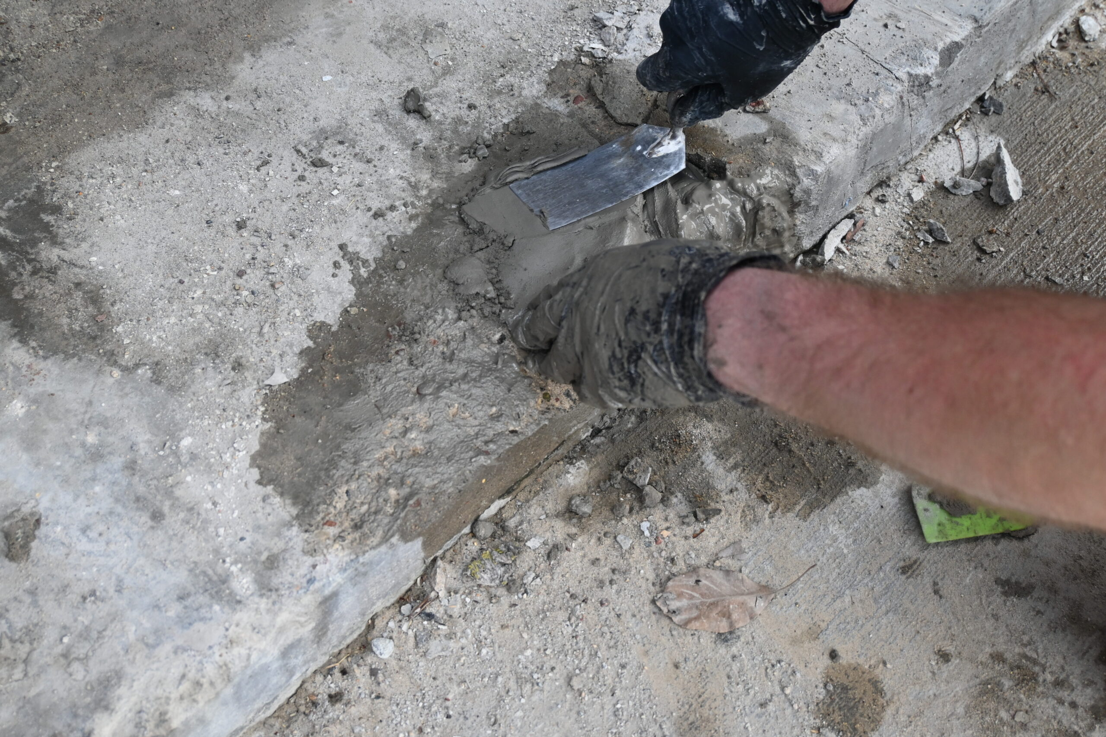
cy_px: 368
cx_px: 553
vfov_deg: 31.9
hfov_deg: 46.4
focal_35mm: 42
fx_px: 1290
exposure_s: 1/250
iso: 360
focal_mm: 28
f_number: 4.5
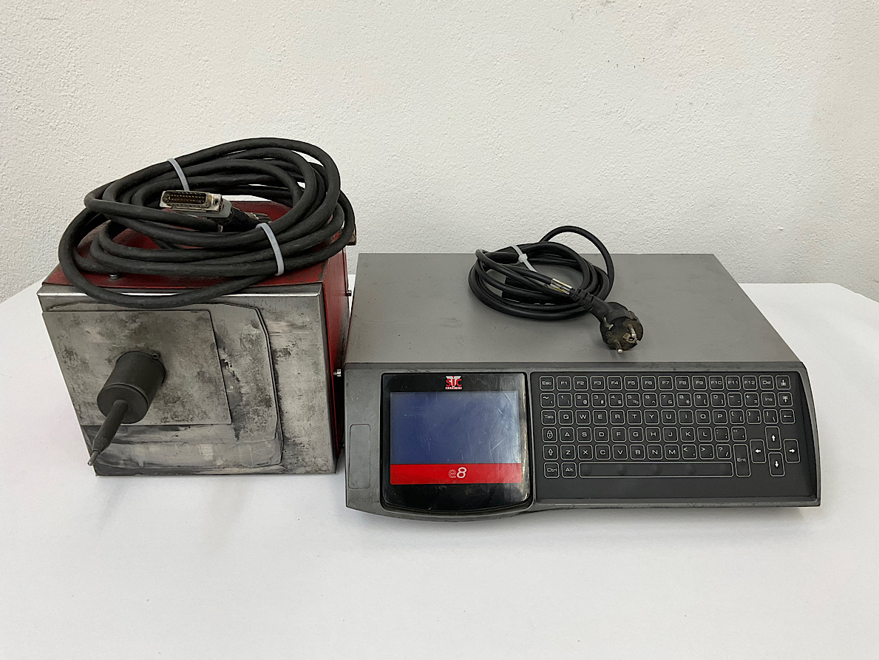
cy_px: 330
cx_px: 440
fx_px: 736
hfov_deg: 61.7
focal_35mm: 29
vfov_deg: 48.2
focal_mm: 3
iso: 40
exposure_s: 1/100
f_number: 1.8
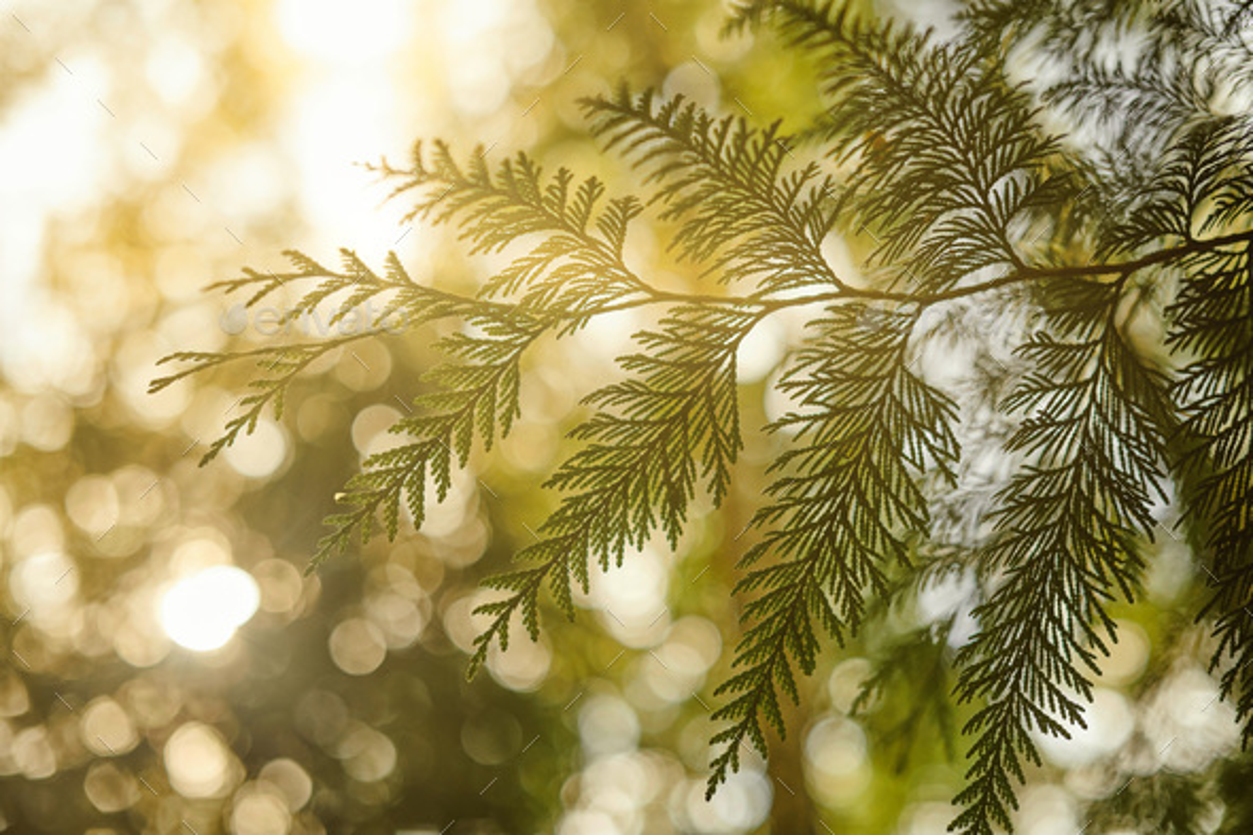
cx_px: 626
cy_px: 418
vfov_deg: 27.0
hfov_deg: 39.6
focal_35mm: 50
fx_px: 1740
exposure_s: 1/4000
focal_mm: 50
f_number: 2.2
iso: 640
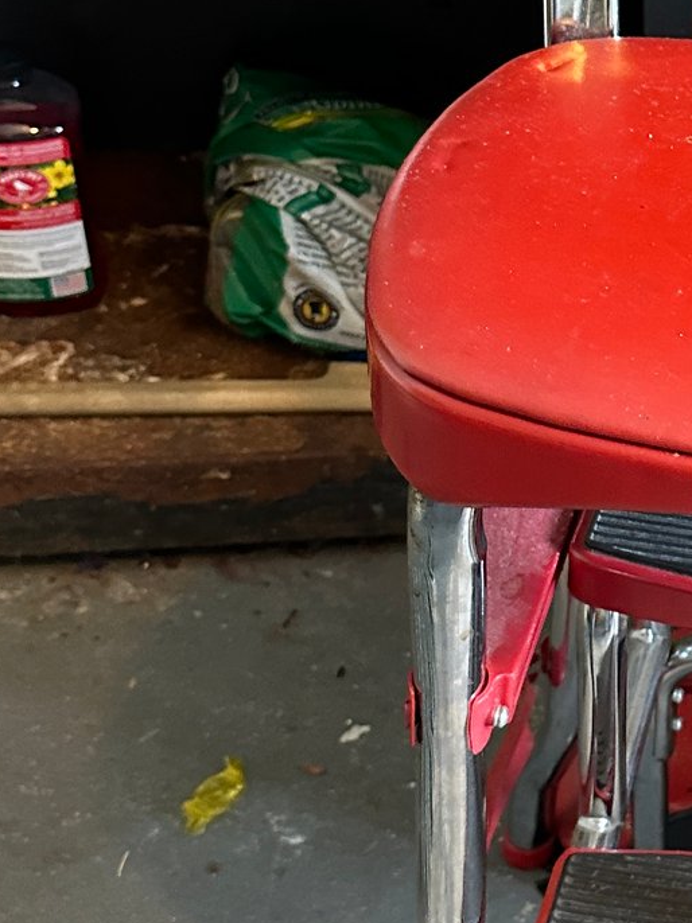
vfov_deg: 27.8
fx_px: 1867
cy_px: 447
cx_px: 937
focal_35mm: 70
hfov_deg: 19.2
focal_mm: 6.86
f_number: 1.78
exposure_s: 1/60
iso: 500
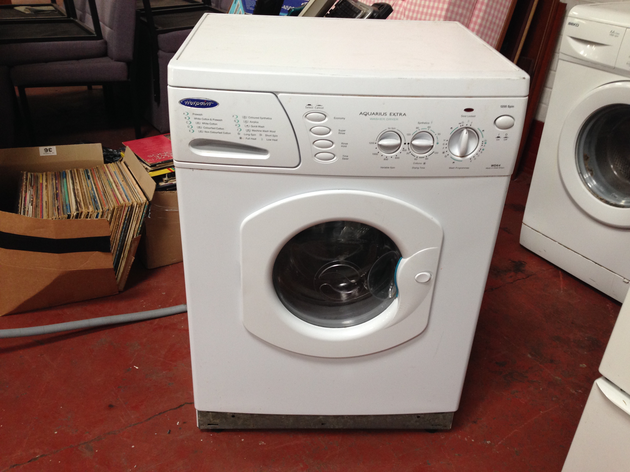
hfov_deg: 55.4
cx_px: 315
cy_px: 236
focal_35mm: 33
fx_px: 601
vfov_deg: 42.9
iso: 80
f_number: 2.4
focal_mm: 4.12
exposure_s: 1/20
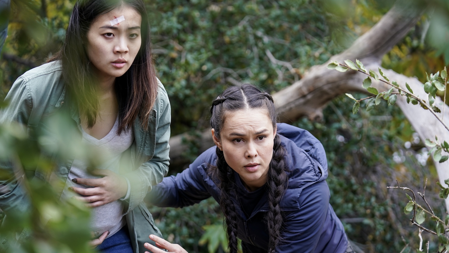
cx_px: 224
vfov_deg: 16.3
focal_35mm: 74
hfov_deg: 28.6
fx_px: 881
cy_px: 130
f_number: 3.2
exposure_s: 1/320
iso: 400
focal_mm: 70
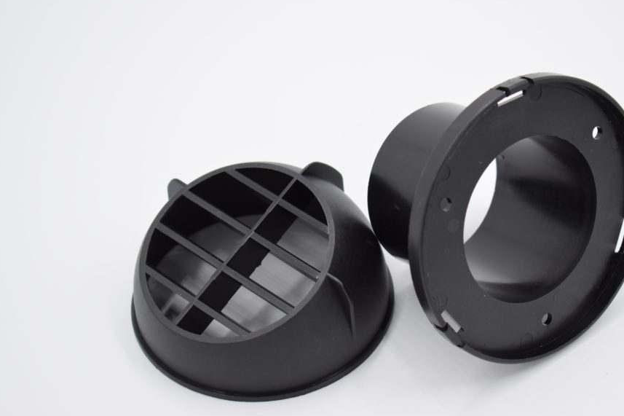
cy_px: 241
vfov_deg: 13.9
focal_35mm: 99
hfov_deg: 20.7
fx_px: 1709
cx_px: 356
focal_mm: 55
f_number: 5.6
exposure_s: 1/50
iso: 100
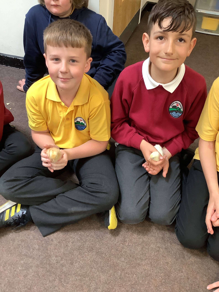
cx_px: 110
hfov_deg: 45.4
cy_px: 146
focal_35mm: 31
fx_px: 261
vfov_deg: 58.4
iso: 160
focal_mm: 3.3
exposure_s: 1/50
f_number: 2.4
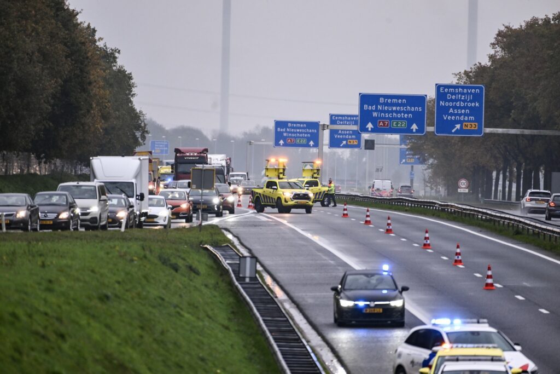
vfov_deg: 2.8
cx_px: 280
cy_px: 187
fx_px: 7778
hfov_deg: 4.1
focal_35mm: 500
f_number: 5.6
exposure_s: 1/200
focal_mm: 500
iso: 1000
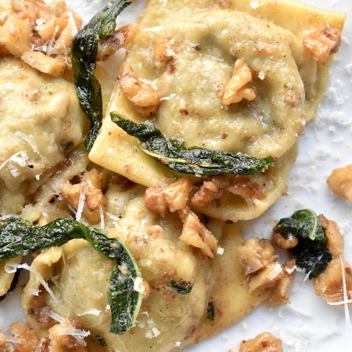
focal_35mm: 106
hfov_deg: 16.4
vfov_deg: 16.5
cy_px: 176
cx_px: 114
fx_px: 1215
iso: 1250
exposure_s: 1/125
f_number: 5.6
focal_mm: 55
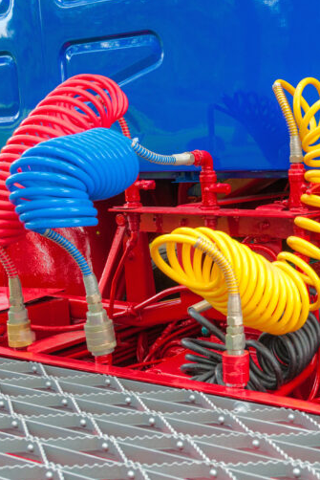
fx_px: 733
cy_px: 240
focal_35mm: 55
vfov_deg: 36.2
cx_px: 324
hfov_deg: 23.5
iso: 400
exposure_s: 1/50
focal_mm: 24
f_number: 6.3
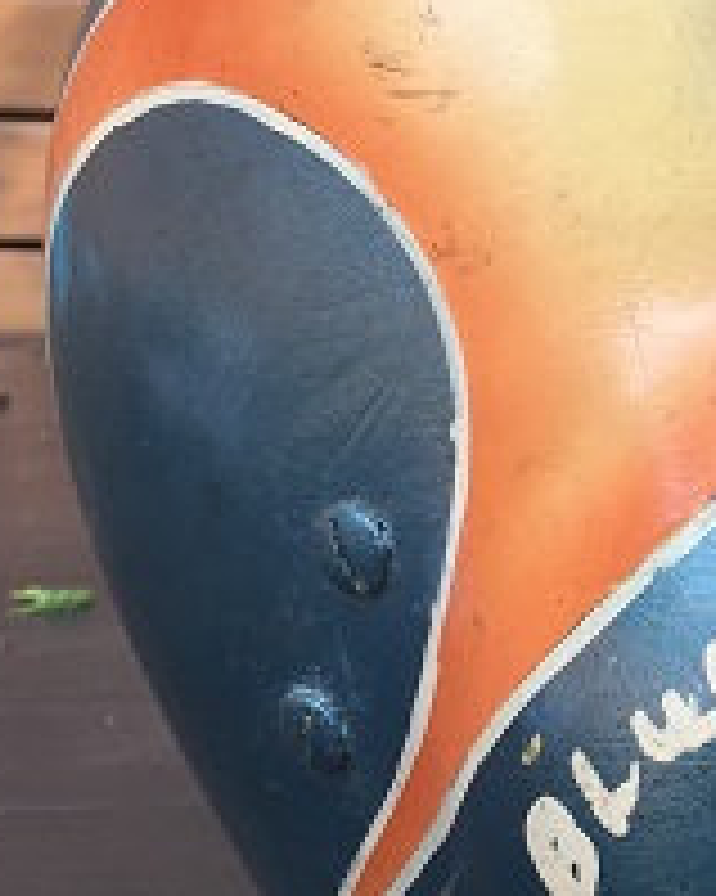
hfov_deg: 15.4
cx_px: 1042
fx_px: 2465
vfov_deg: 20.6
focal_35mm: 93
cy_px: 360
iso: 32
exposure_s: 1/136
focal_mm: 4.15
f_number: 2.2
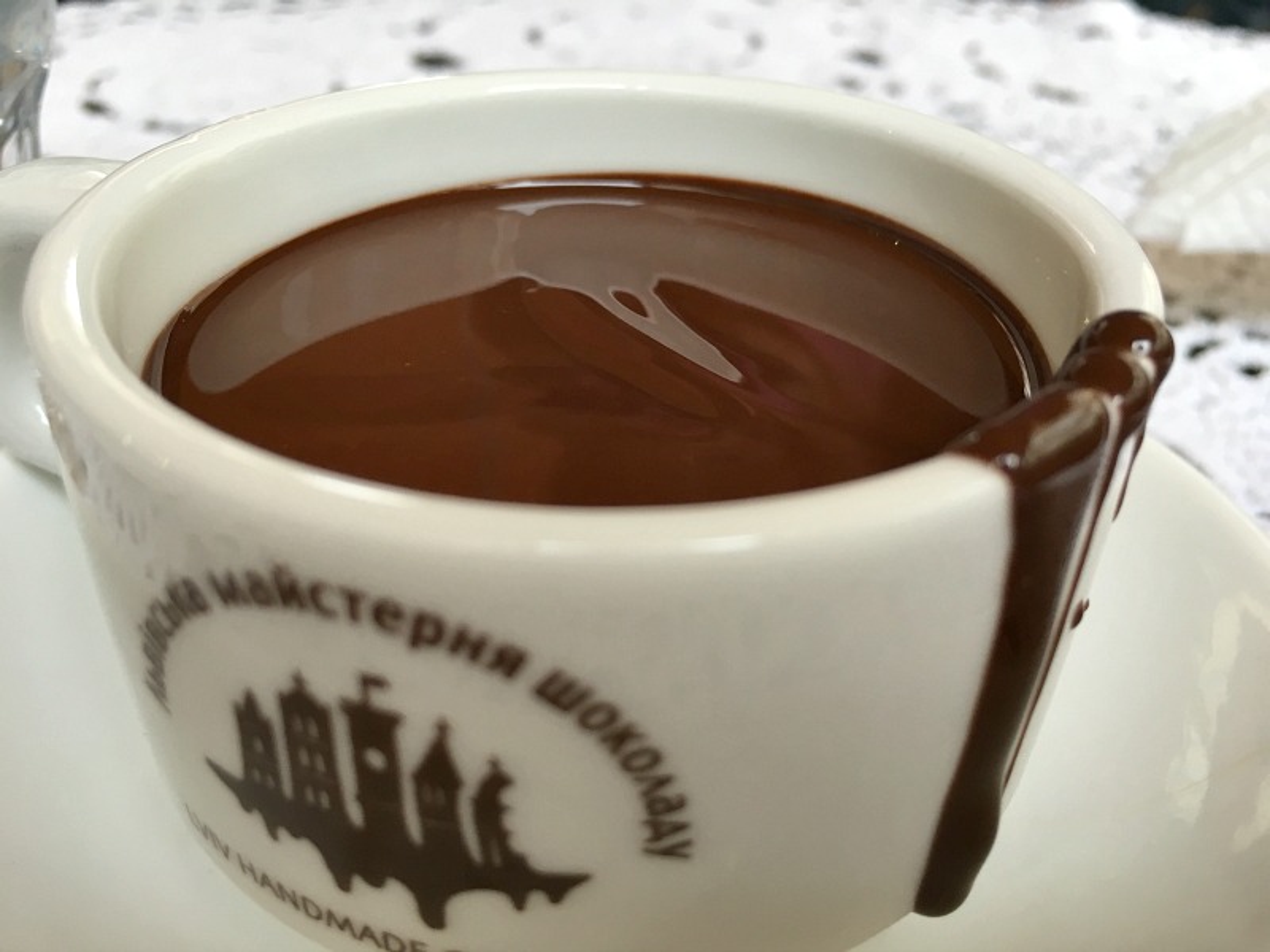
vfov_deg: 48.2
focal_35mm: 29
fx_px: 1064
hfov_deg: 61.7
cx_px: 635
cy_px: 476
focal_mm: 4.15
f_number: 2.2
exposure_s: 1/33
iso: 64
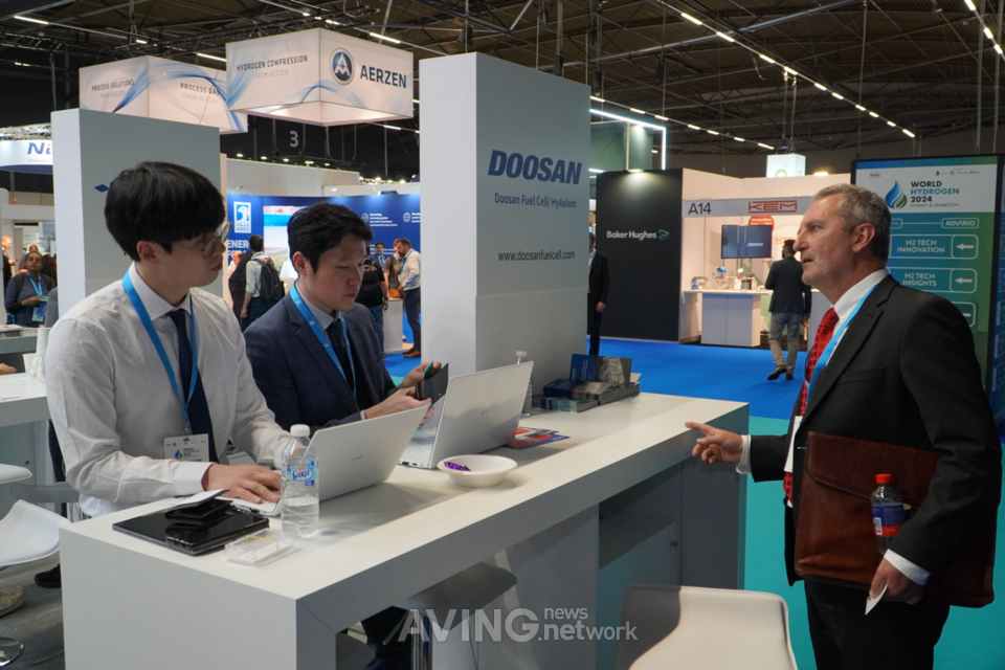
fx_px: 837
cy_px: 335
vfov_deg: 43.6
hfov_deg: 61.9
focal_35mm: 30
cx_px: 502
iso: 1250
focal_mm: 20
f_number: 4
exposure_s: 1/160
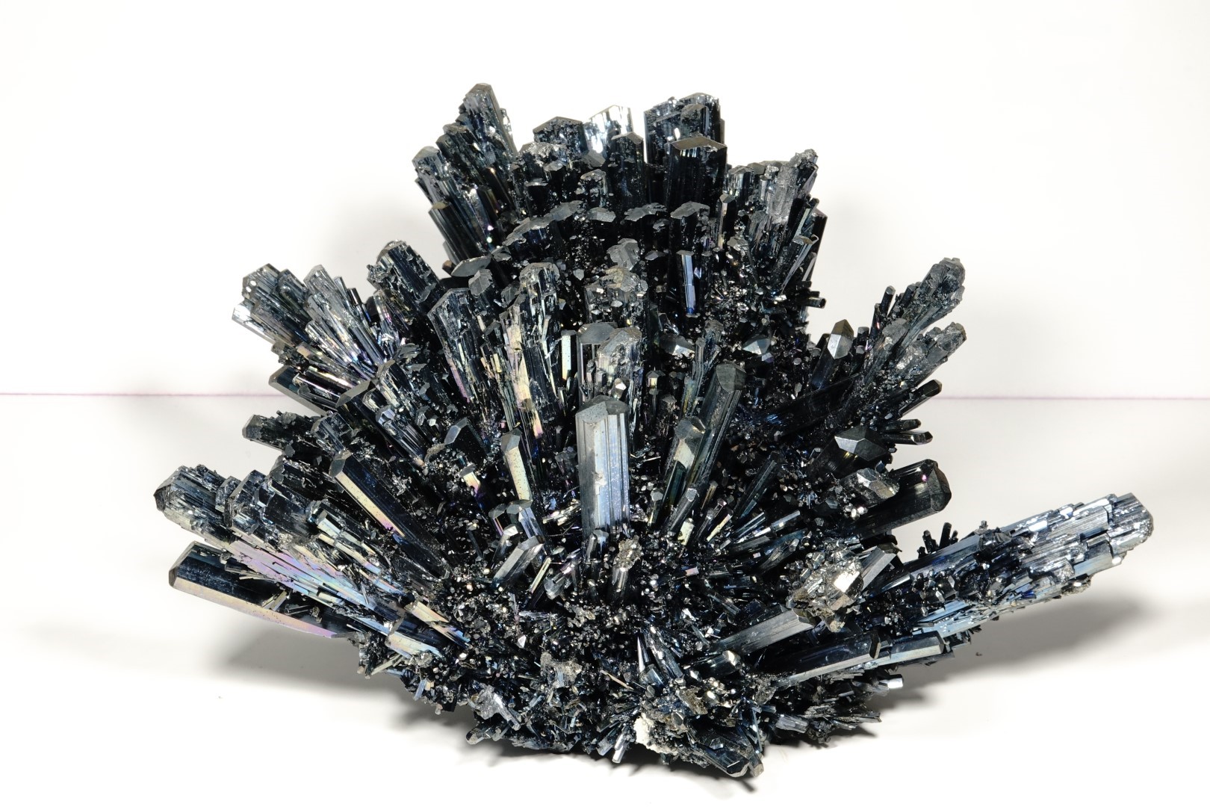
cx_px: 605
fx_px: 3731
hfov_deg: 18.4
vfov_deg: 12.3
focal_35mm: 111
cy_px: 404
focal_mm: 40.73
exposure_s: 1/8
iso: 125
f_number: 13
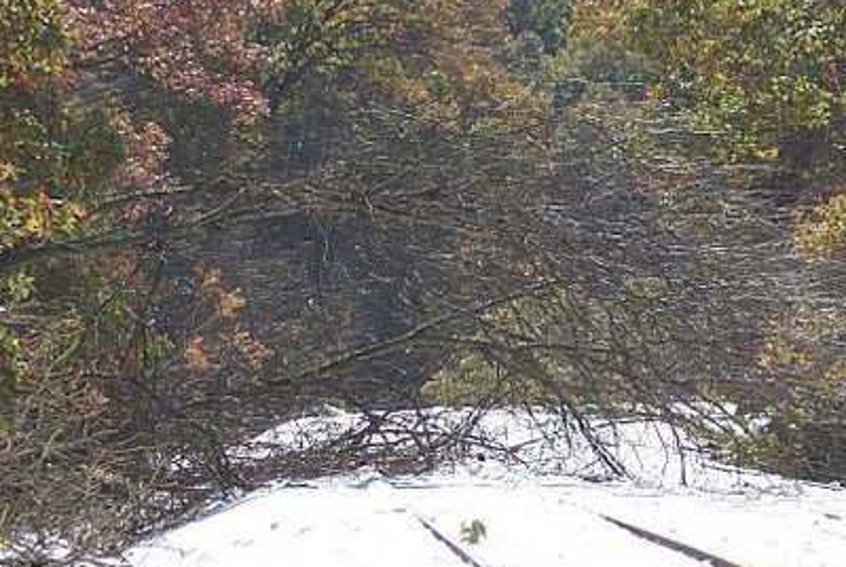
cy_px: 371
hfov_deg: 9.2
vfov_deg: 6.2
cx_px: 865
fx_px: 5248
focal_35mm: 223
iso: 100
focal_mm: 70
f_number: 4.5
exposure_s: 1/500
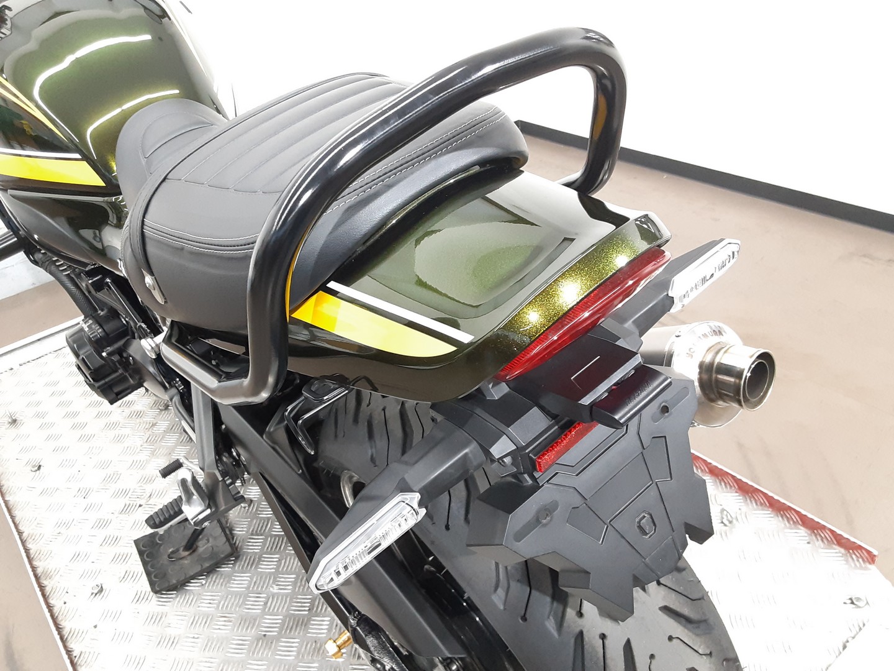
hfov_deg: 65.3
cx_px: 447
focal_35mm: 27
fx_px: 697
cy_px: 336
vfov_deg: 51.4
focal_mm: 2.91
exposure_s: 1/50
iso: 200
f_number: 1.9
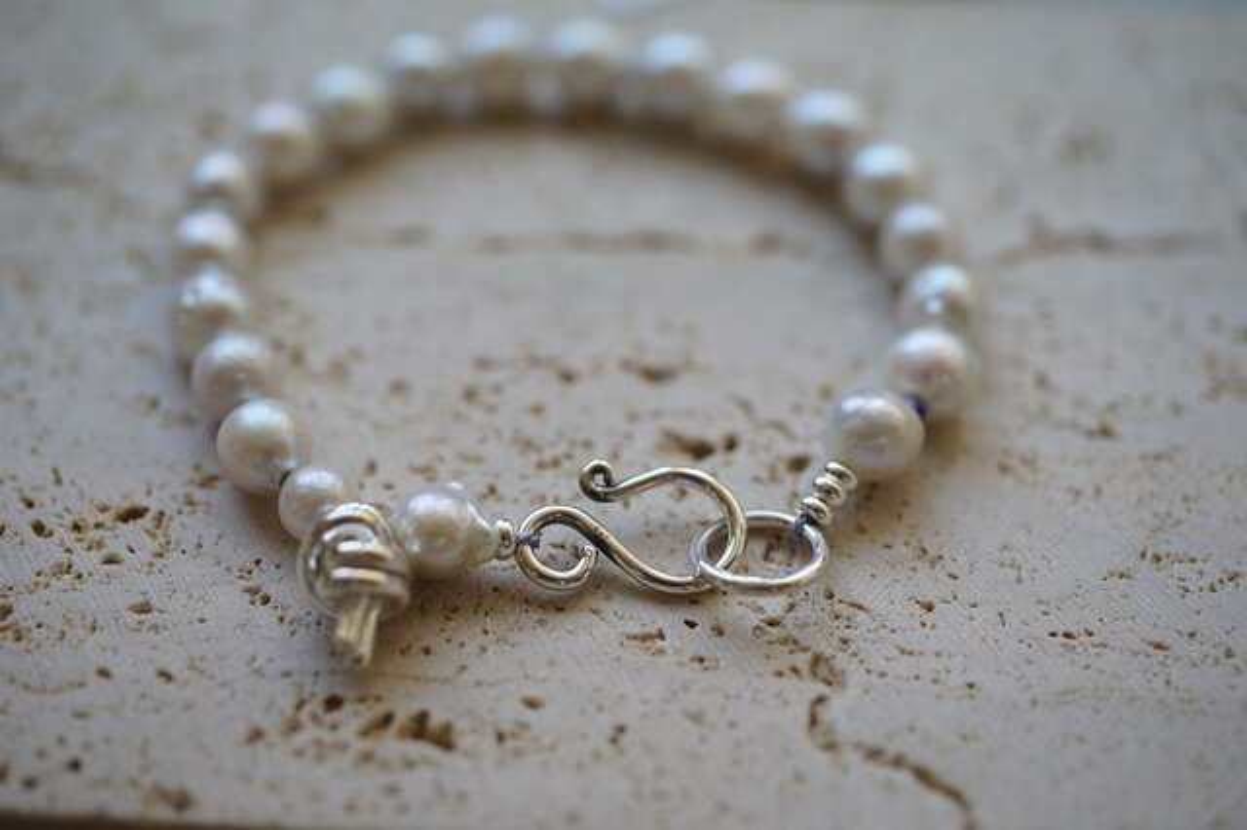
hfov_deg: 39.6
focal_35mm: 50
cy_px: 415
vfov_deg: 27.0
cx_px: 624
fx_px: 1731
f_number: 4
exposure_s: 1/160
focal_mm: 50
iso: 640
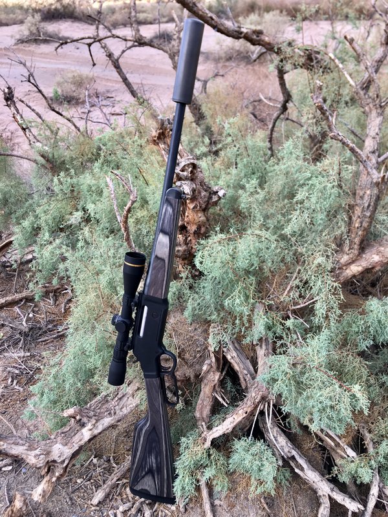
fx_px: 433
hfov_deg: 48.2
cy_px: 258
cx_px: 194
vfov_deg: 61.7
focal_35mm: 29
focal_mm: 4.15
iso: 25
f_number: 2.2
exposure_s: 1/120
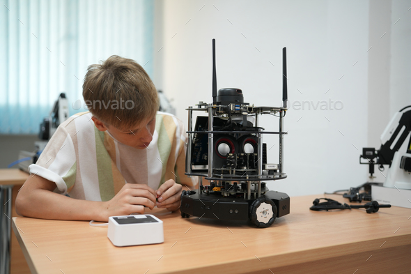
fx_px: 422
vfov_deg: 35.9
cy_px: 137
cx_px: 206
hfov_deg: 51.9
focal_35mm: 37
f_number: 2
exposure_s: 1/193
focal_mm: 37
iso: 320
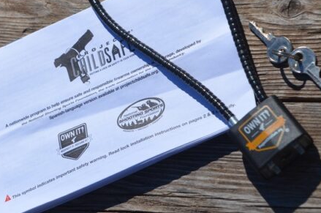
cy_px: 71
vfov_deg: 6.1
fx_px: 1984
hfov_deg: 9.2
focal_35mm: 223
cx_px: 108
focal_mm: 85
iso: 160
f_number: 8
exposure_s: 1/1000
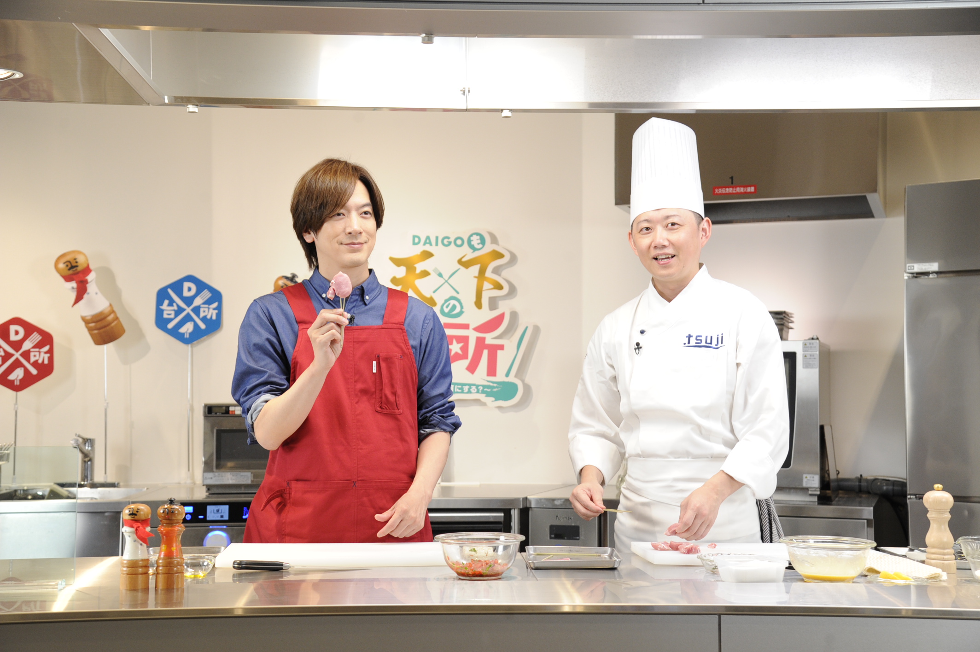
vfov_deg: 26.0
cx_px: 490
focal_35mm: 52
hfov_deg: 38.2
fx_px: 1415
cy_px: 326
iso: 1600
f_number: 5.6
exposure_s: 1/200
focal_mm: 52
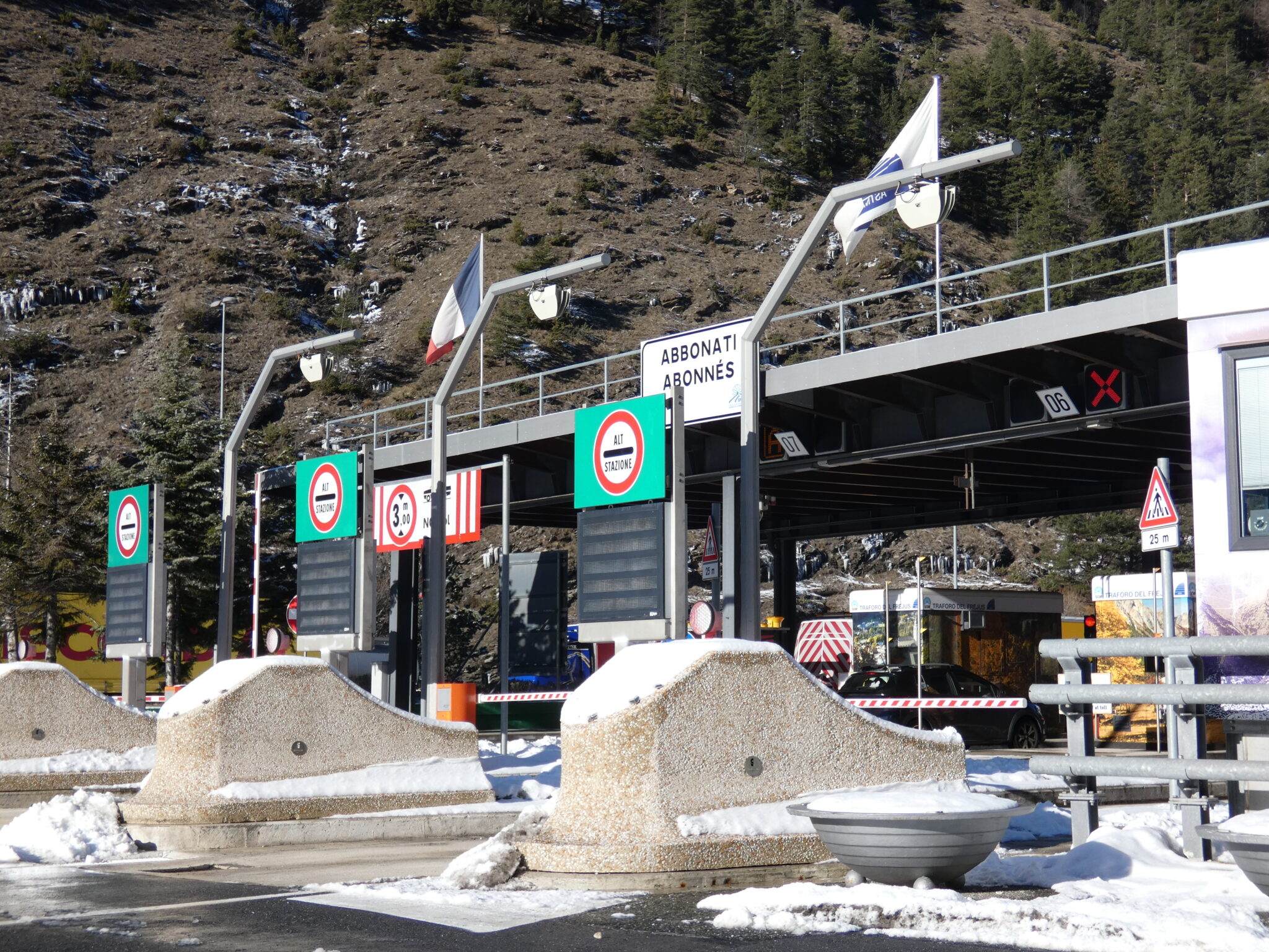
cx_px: 634
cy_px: 476
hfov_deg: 34.9
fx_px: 2016
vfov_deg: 26.6
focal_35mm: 55
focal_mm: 9.9
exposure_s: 1/640
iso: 80
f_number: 4
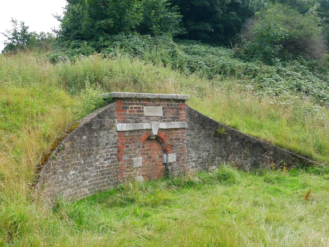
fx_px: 361
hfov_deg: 49.0
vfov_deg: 37.7
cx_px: 164
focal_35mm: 38
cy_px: 124
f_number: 5.6
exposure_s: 1/200
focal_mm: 19
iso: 200
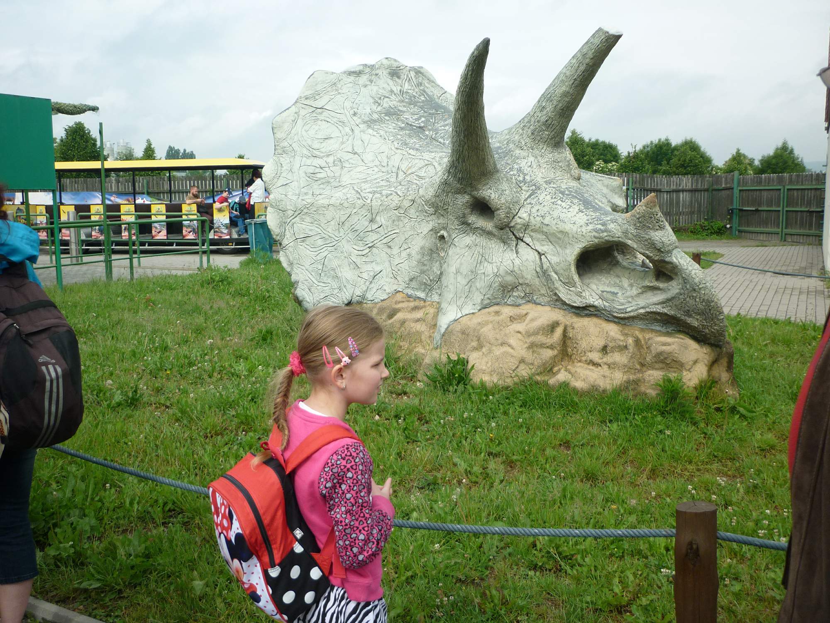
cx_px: 415
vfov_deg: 42.9
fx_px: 791
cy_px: 312
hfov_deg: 55.4
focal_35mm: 33
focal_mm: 5.5
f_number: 8
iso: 100
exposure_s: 1/125
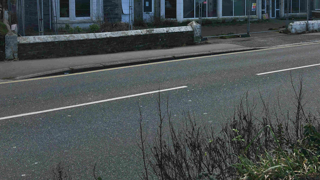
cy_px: 12
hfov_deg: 43.2
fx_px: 399
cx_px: 210
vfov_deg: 24.6
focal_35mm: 47
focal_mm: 4.15
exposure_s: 1/699
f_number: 2.2
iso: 25
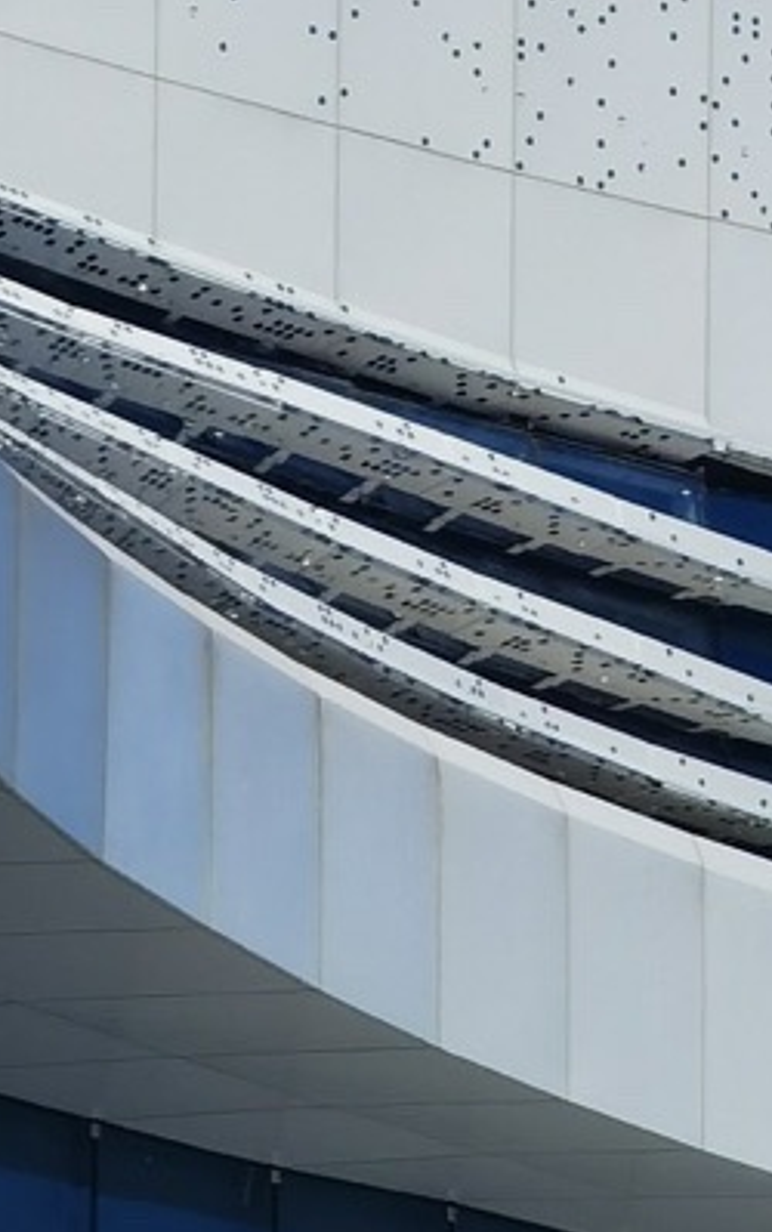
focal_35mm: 609
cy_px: -516
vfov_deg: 3.4
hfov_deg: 2.2
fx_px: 20464
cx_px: 832
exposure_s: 1/1715
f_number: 3.4
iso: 50
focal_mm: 14.46
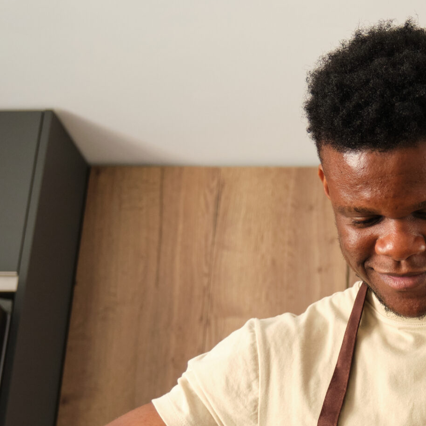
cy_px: 338
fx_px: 1058
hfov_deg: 22.0
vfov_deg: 22.5
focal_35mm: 76
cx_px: 410
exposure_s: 1/125
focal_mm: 21.3
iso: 1000
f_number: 2.8
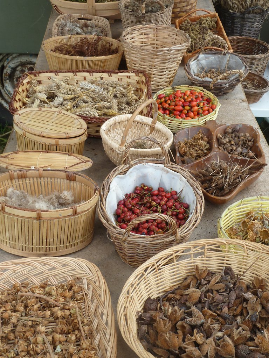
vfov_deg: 39.7
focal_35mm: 48
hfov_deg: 30.3
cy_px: 179
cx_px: 134
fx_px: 497
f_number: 4
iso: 80
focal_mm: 7.9
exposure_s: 1/125
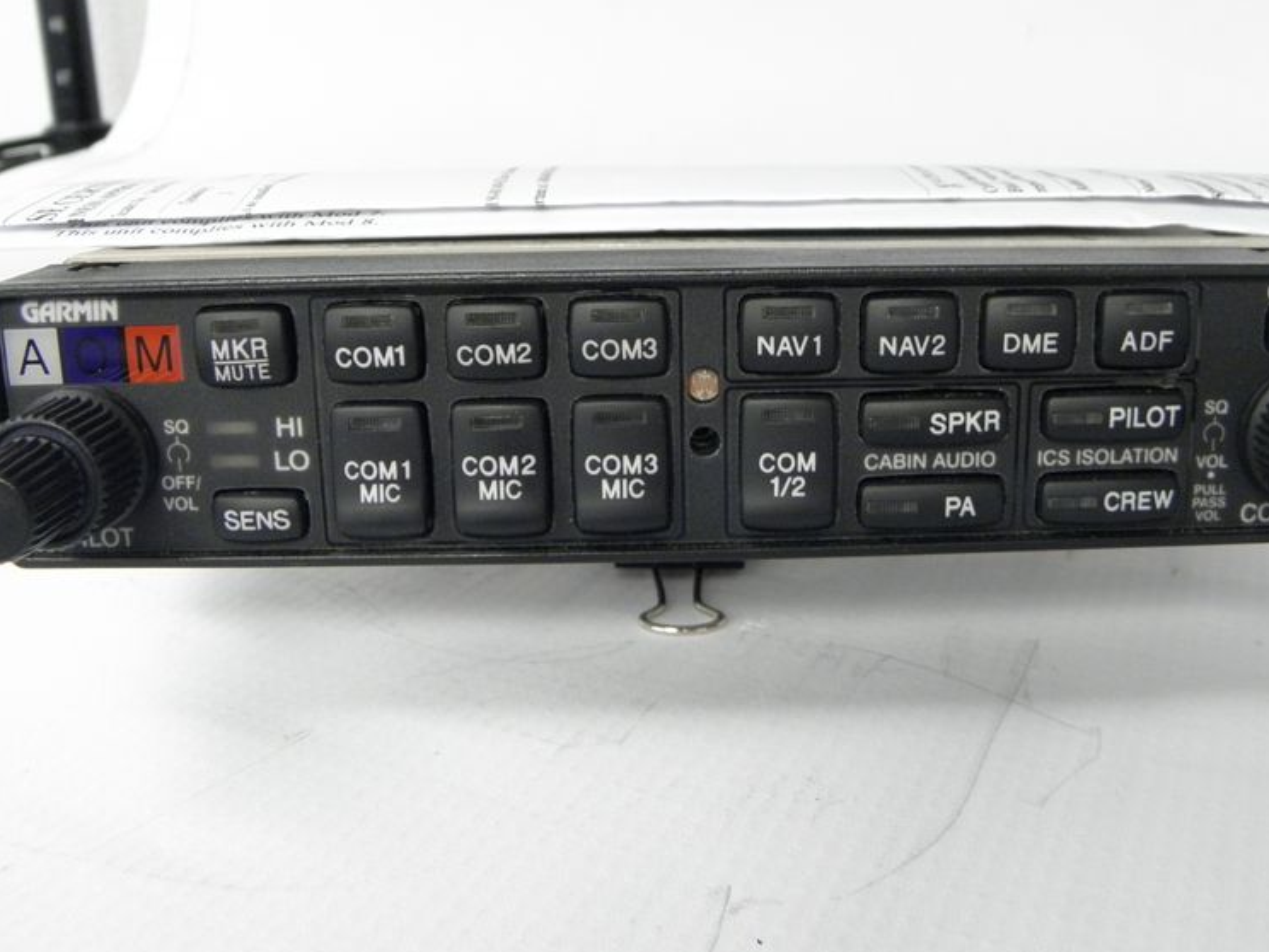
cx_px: 708
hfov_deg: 52.5
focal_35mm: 35
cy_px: 427
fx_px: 1283
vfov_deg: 40.6
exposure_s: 1/30
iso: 250
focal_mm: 5
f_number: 3.5
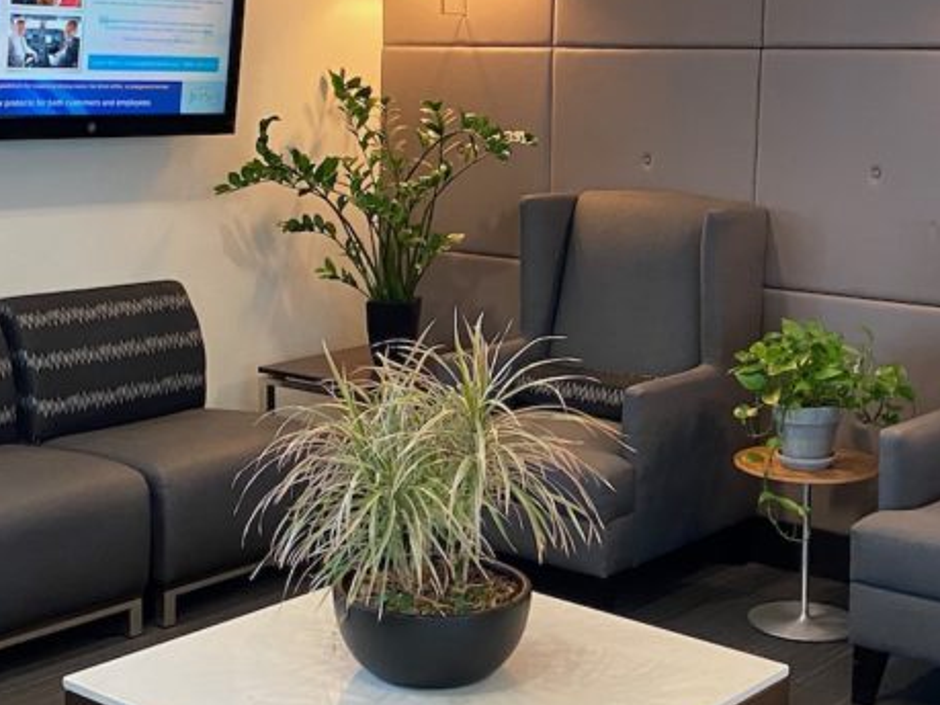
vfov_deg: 25.2
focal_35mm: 58
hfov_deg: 33.2
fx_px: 1575
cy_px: 299
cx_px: 453
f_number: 1.8
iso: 250
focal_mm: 4.25
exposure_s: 1/60
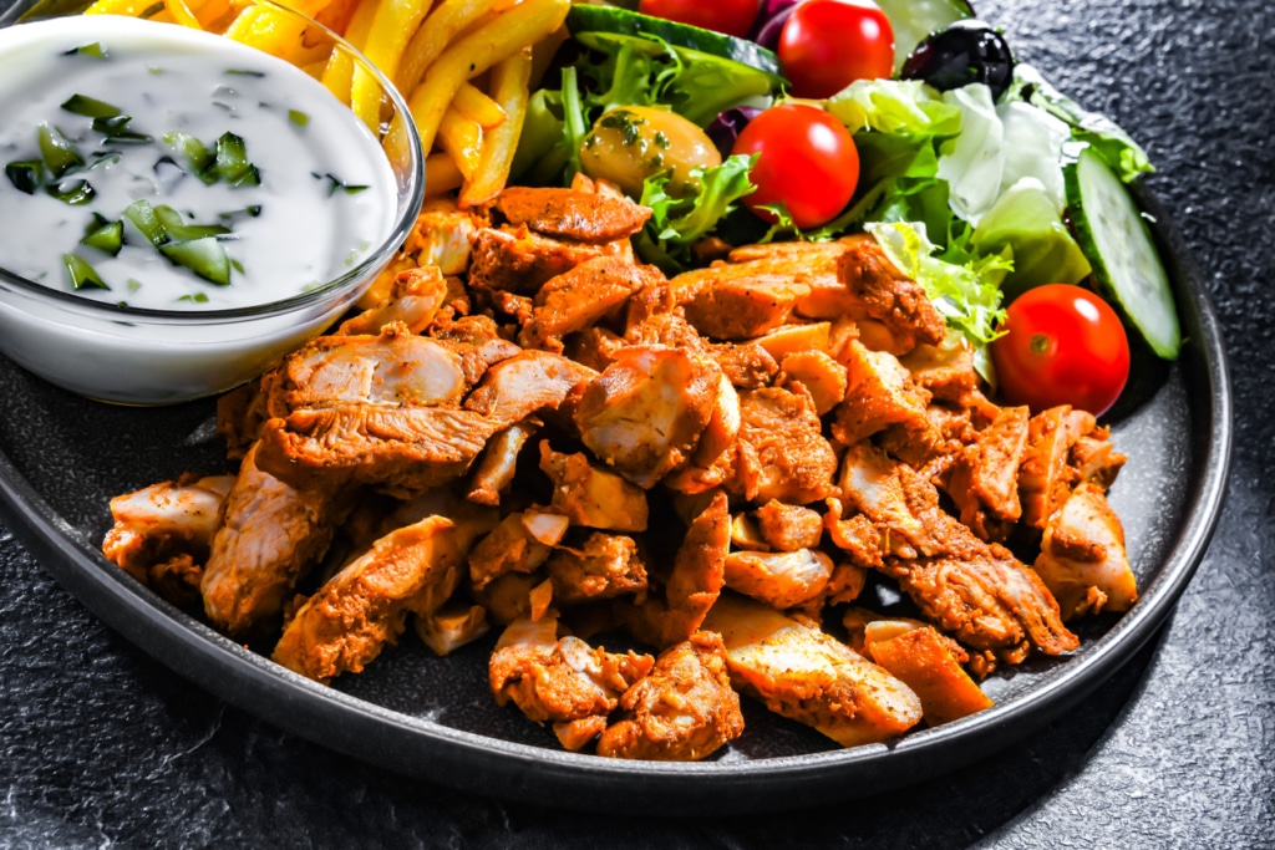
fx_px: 3259
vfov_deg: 14.9
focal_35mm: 92
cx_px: 638
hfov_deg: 22.1
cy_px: 425
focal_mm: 92
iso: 100
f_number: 18
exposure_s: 1/125
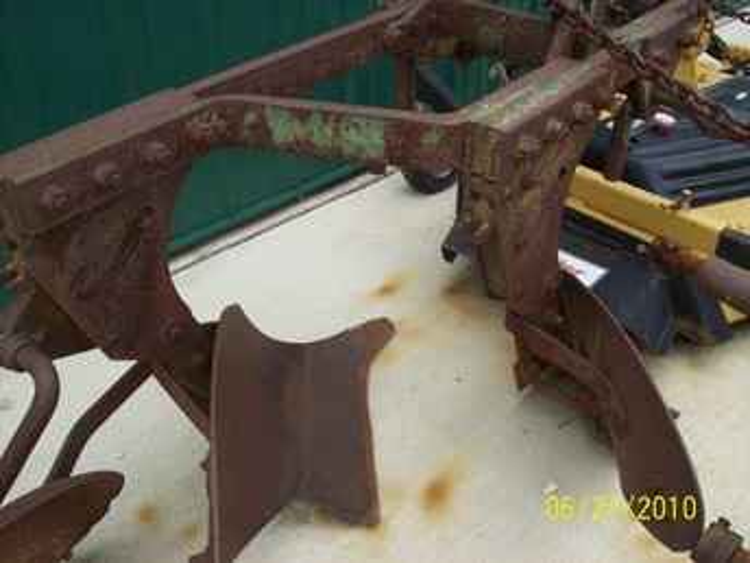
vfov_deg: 39.7
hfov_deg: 51.4
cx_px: 375
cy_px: 282
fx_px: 780
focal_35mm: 36
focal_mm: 6
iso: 80
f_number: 4.8
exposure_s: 1/290
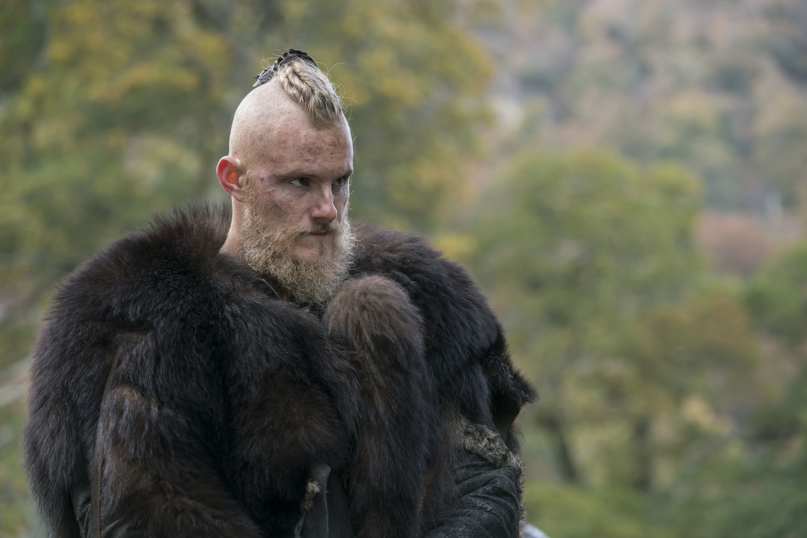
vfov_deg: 12.9
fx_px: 2376
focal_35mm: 106
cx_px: 404
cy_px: 269
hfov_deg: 19.3
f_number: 4
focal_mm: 106
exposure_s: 1/250
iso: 1600
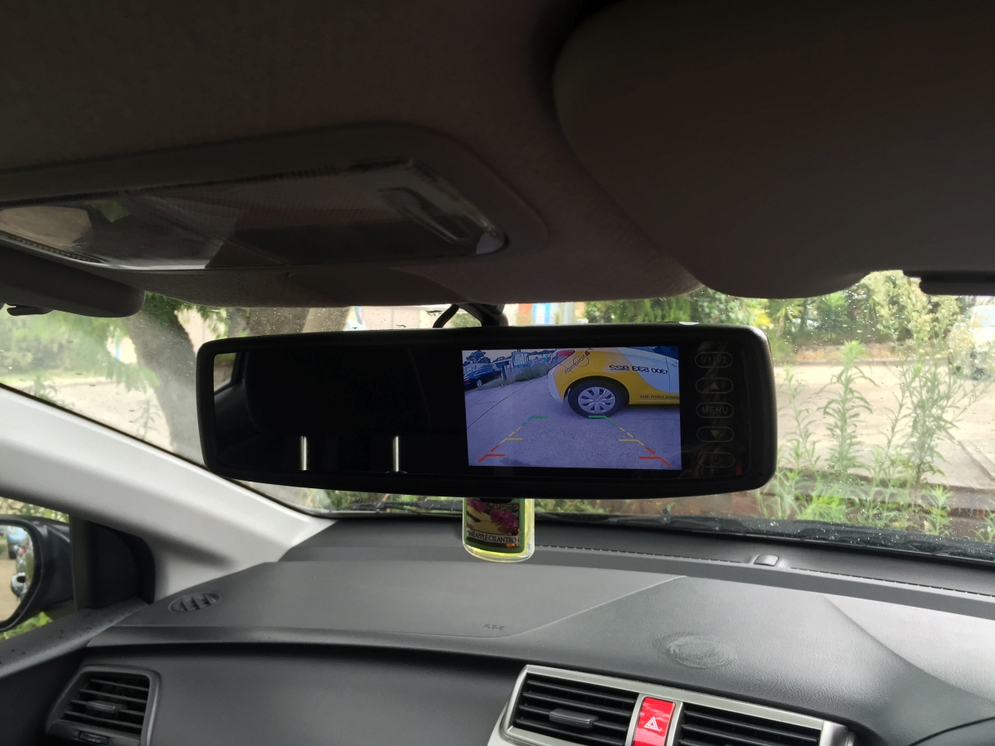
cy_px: 373
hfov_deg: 61.7
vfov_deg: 48.2
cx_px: 498
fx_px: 834
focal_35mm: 29
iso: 50
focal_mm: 4.15
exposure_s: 1/100
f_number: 2.2
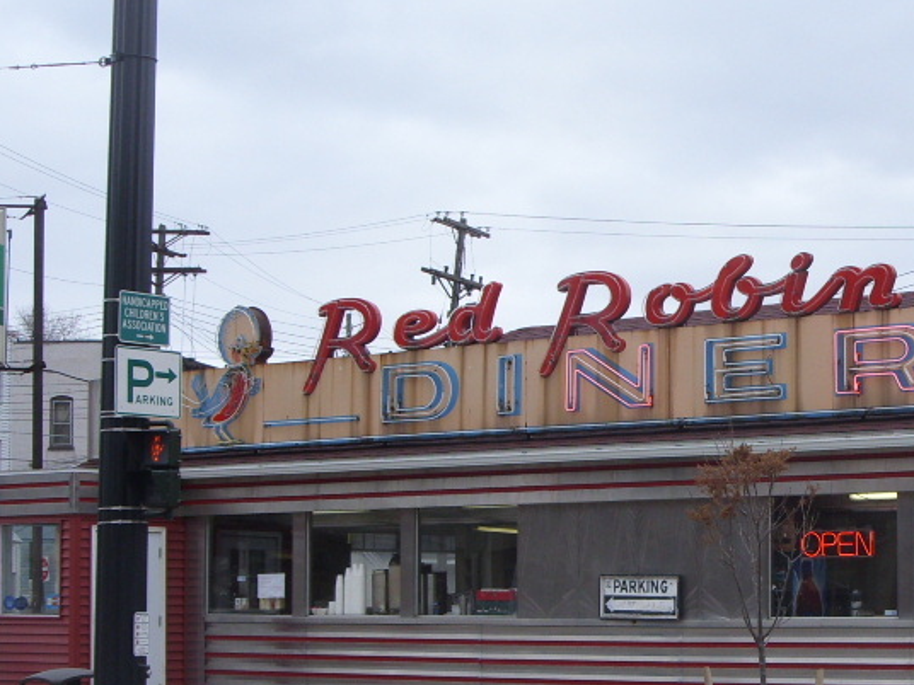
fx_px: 2825
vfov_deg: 13.8
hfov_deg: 18.2
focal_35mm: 107
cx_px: 708
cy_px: 489
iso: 50
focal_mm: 9.3
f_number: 3.1
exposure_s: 1/309
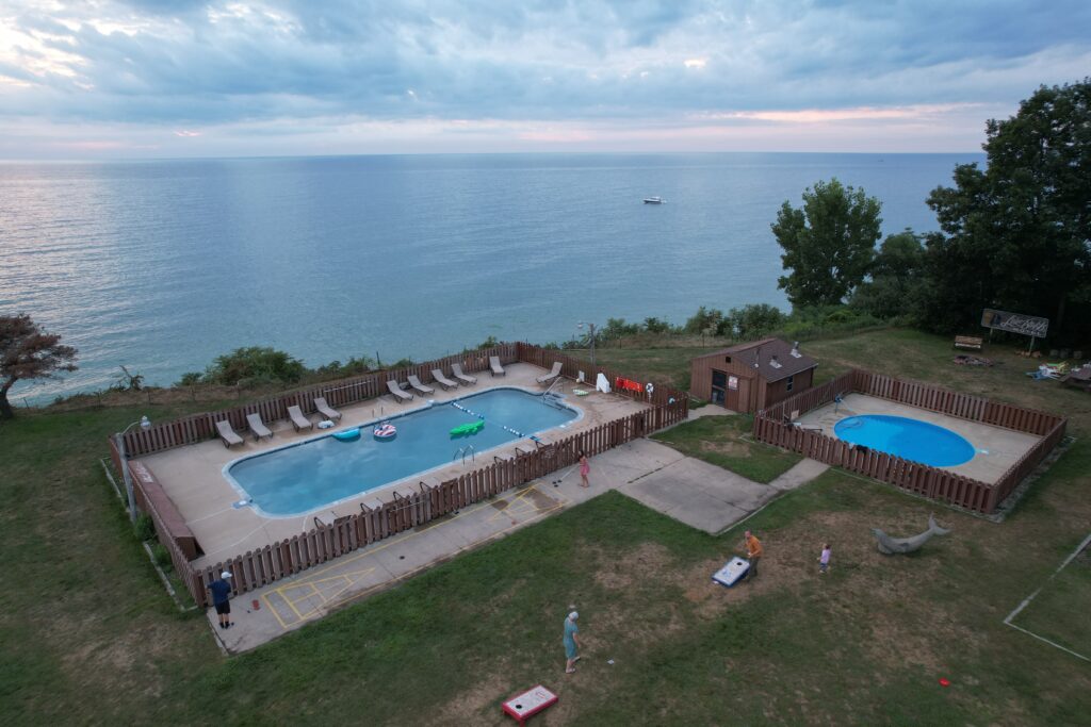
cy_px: 364
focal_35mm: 22
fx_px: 667
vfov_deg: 57.2
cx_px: 546
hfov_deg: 78.6
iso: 110
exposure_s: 1/60
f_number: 2.8
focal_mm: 8.38
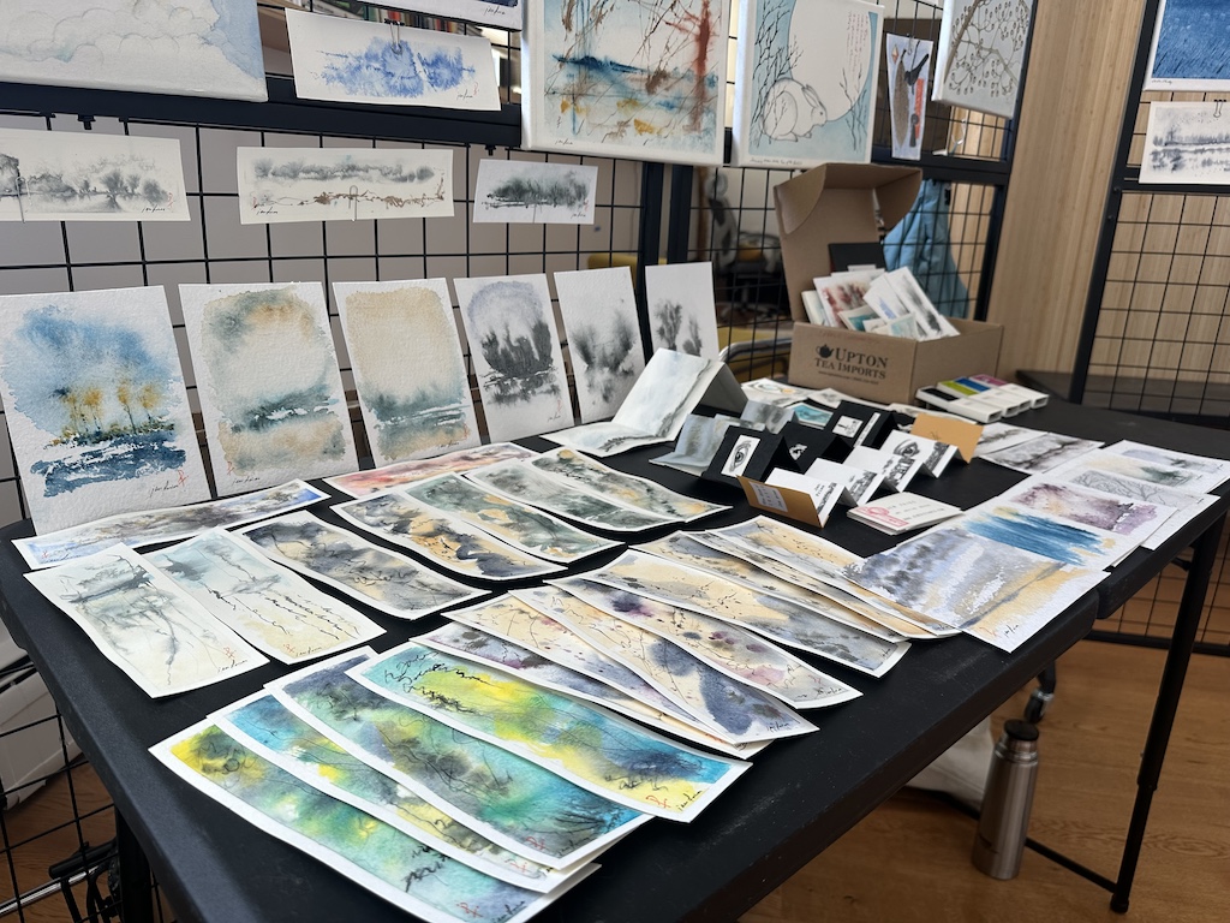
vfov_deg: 56.8
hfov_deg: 71.6
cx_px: 615
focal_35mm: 24
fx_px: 853
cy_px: 462
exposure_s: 1/121
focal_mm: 6.86
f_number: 1.78
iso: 100
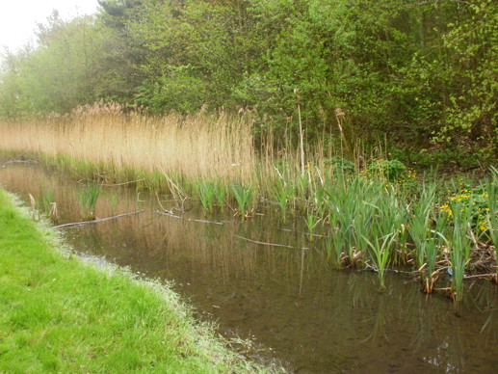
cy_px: 187
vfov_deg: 39.7
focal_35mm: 36
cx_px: 249
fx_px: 518
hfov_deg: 51.3
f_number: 5.6
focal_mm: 6.3
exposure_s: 1/60
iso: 100
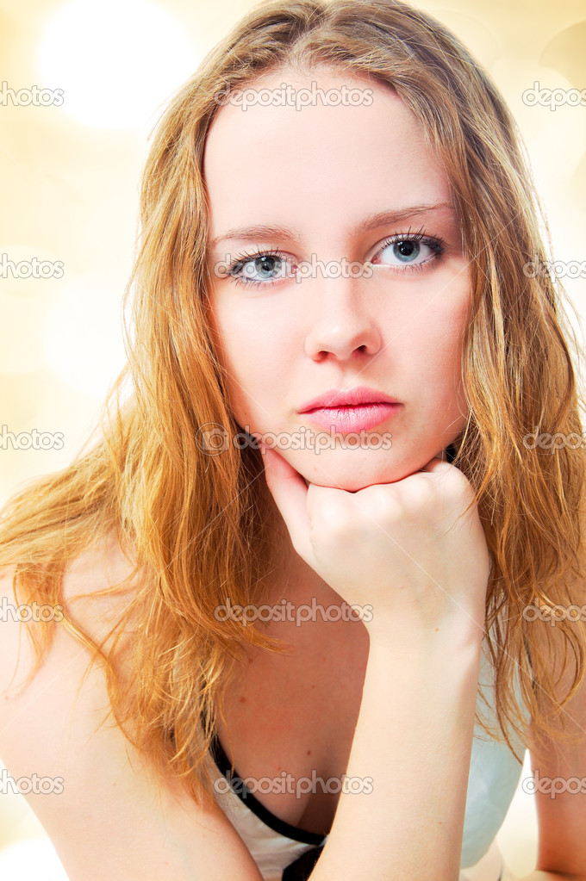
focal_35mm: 66
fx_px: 1615
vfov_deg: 30.5
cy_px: 440
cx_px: 293
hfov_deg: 20.6
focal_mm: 44
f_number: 9
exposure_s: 1/60
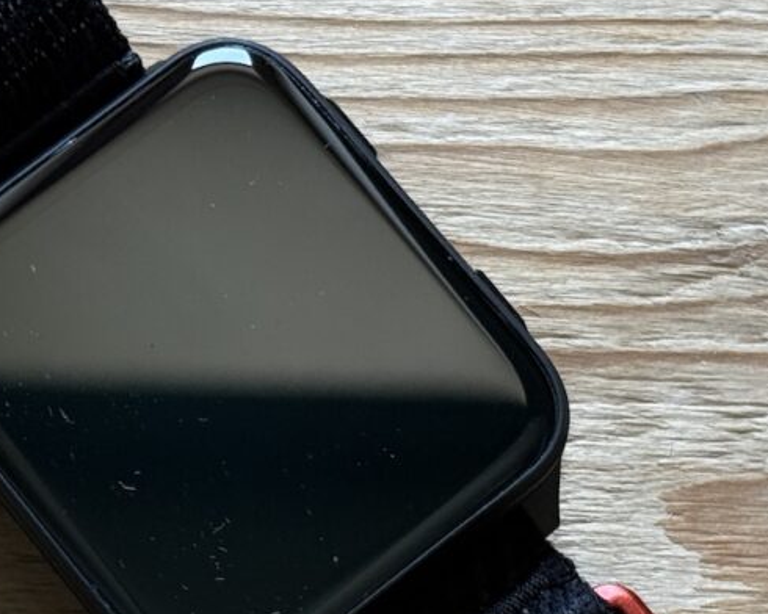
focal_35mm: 147
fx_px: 3341
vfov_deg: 10.5
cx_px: 202
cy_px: 381
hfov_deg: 13.1
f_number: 1.78
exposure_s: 1/60
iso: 160
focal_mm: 6.76
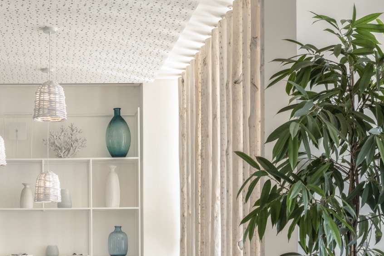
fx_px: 704
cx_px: 43
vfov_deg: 19.7
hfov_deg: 29.3
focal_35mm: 66
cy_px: 283
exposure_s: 1/5
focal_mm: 29
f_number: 9
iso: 200
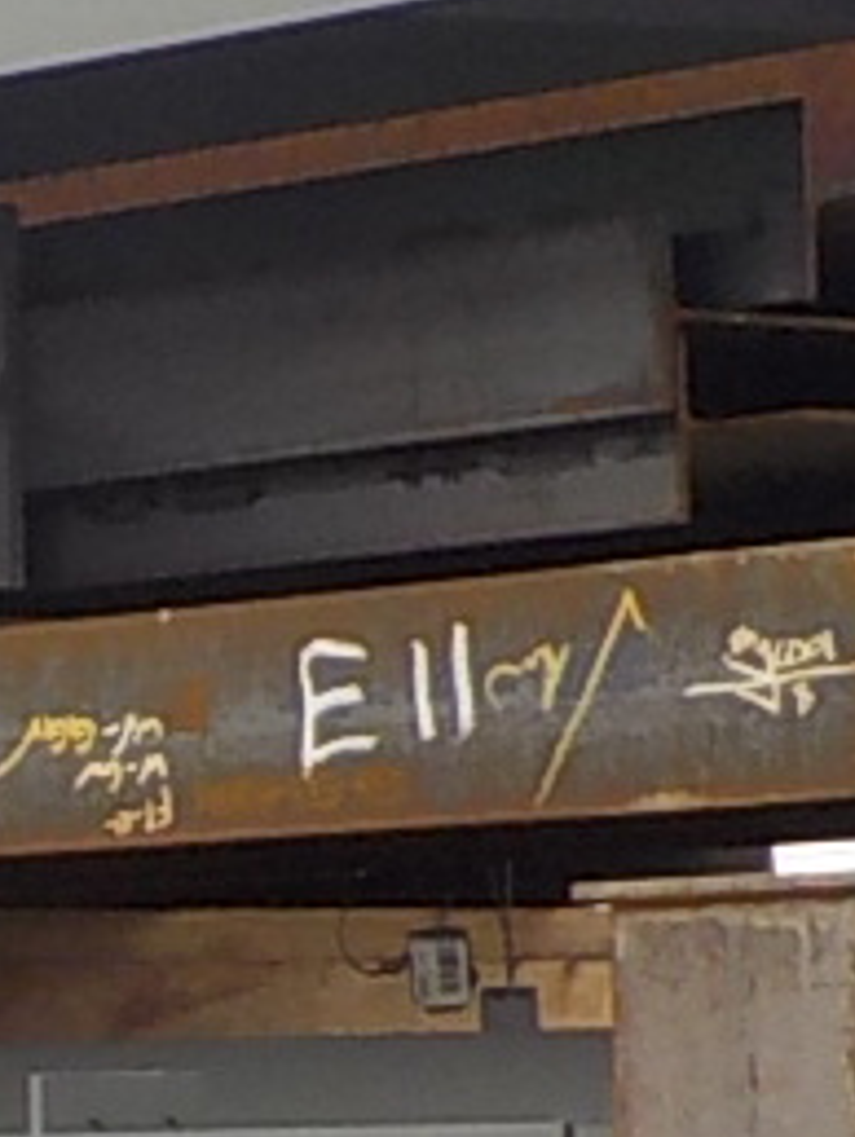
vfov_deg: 10.5
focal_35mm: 186
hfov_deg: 7.6
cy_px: 1199
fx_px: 6115
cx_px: -1009
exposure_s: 1/500
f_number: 3.3
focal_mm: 4.1
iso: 125
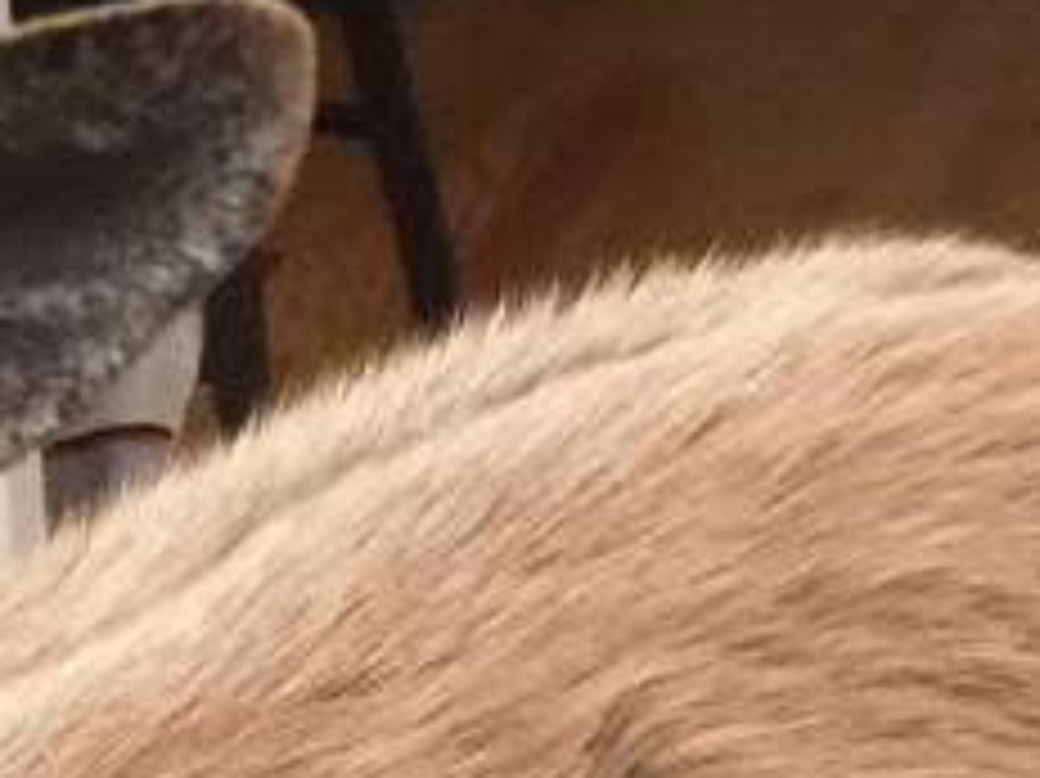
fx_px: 5435
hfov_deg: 10.8
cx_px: -14
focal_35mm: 181
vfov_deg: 7.8
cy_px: 1578
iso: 100
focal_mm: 4.15
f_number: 2.2
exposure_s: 1/15
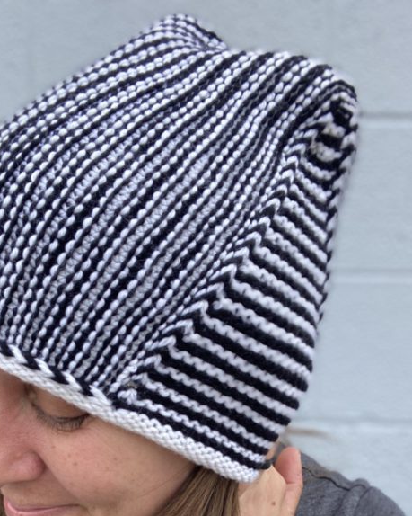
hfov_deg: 26.1
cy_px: 478
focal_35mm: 58
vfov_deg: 30.8
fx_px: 884
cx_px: 152
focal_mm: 2.87
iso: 20
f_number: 2.2
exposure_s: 1/195
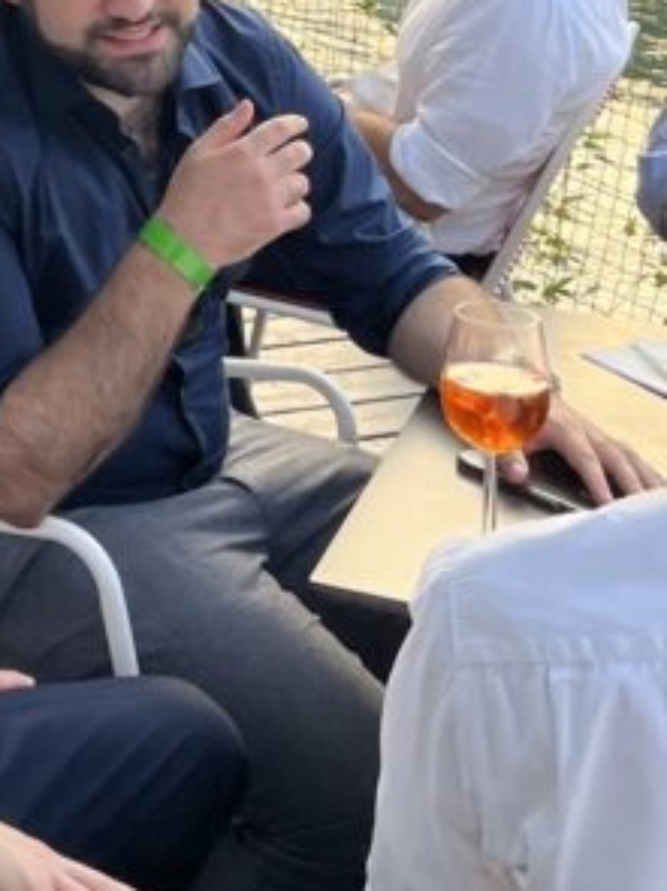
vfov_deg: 19.4
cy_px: -234
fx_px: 2417
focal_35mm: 94
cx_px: -299
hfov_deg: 14.7
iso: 40
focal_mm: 5.1
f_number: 1.6
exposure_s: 1/274
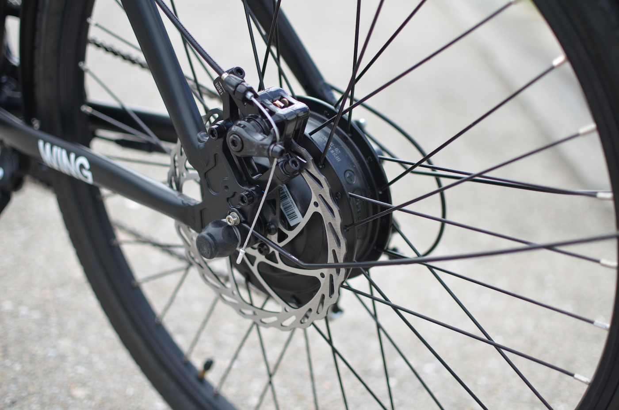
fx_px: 901
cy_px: 205
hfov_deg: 37.9
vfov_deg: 25.6
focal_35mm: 52
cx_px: 310
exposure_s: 1/1000
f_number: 1.8
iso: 100
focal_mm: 35
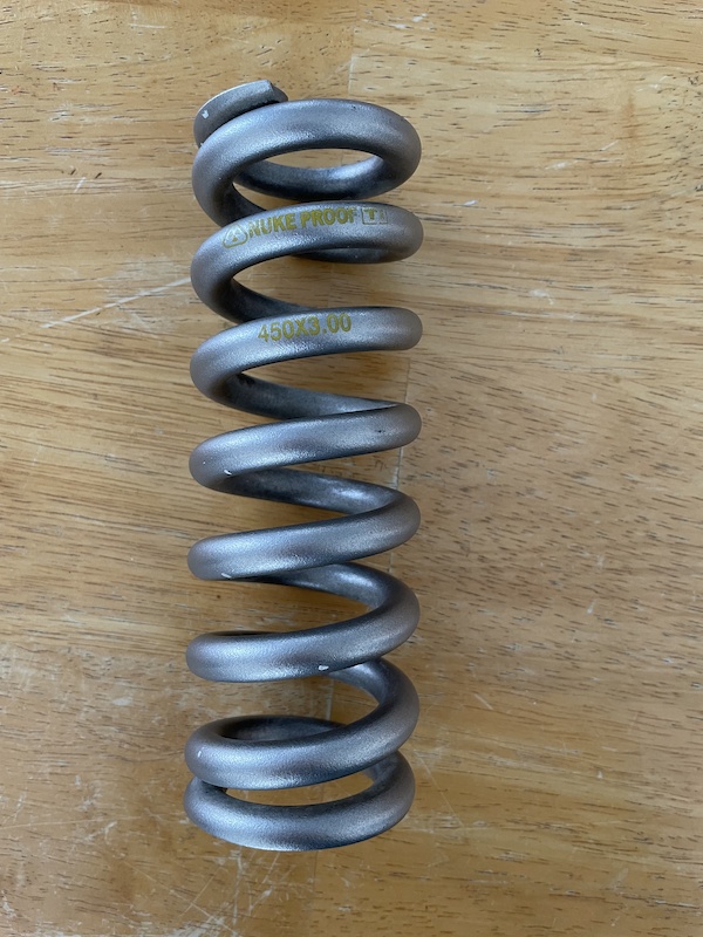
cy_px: 468
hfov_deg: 53.1
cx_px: 352
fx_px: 704
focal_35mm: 26
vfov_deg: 67.3
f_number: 1.6
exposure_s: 1/60
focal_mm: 4.2
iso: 160
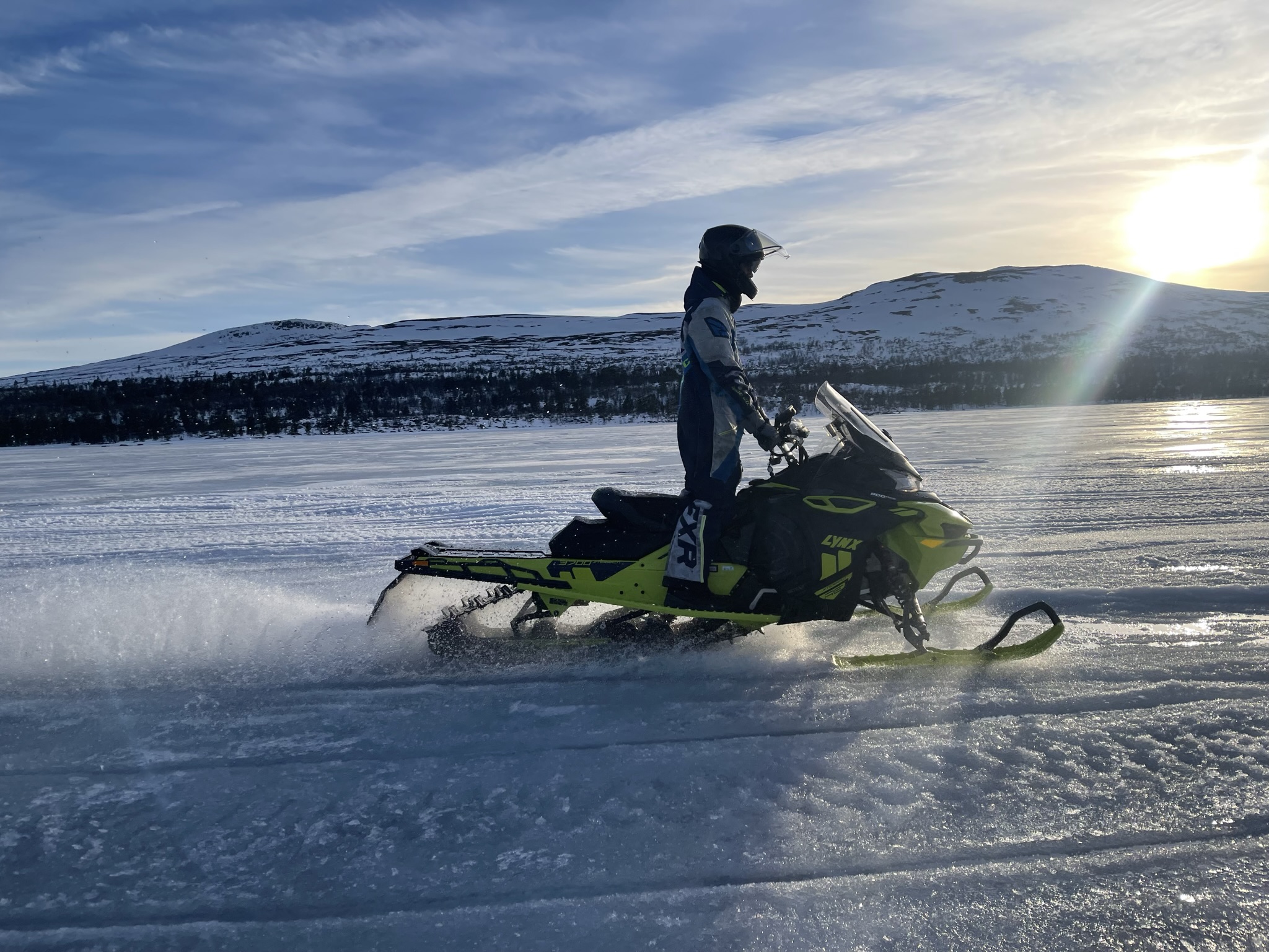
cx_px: 634
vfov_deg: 53.1
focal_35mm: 26
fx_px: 953
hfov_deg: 67.3
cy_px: 476
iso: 32
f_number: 1.6
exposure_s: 1/3344
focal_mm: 5.1
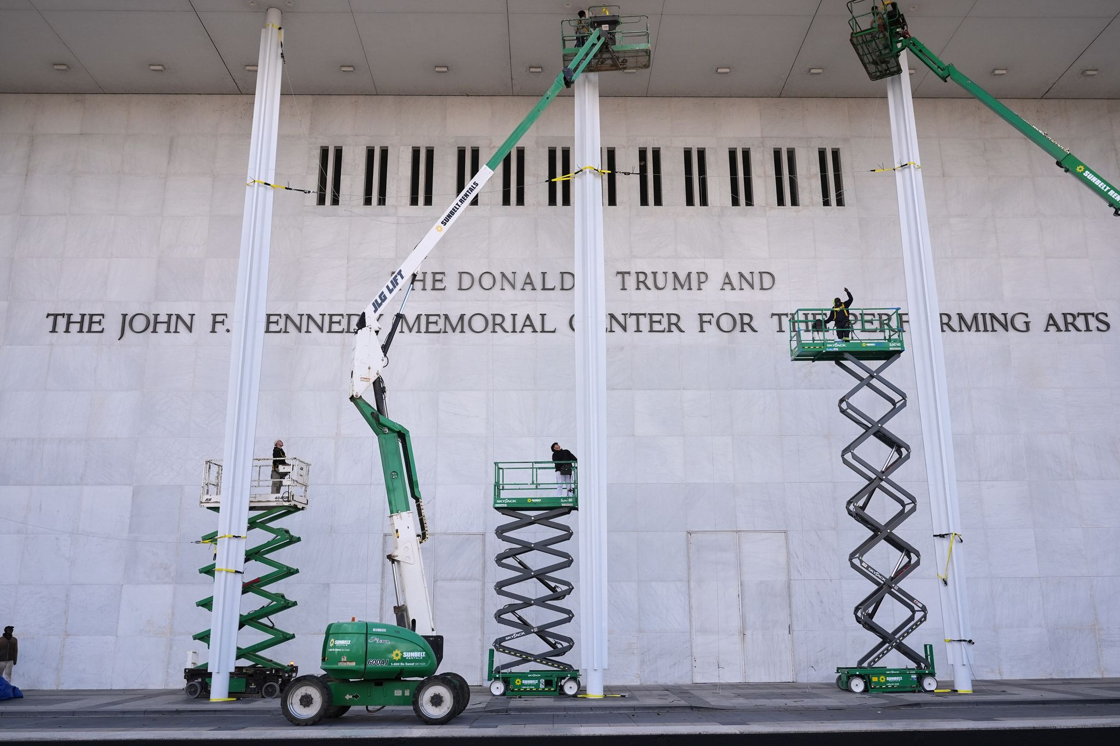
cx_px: 560
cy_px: 373
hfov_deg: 61.9
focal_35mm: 30
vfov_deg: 43.6
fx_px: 933
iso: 1000
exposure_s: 1/1250
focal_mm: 30
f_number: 6.3
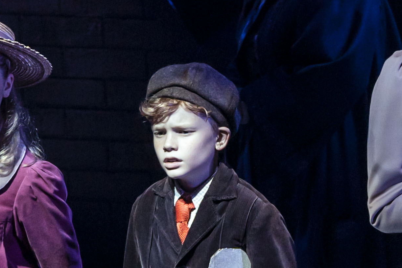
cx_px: 284
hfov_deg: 3.3
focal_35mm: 618
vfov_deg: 2.2
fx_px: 6902
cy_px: 244
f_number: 4
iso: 1000
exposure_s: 1/100
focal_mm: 126
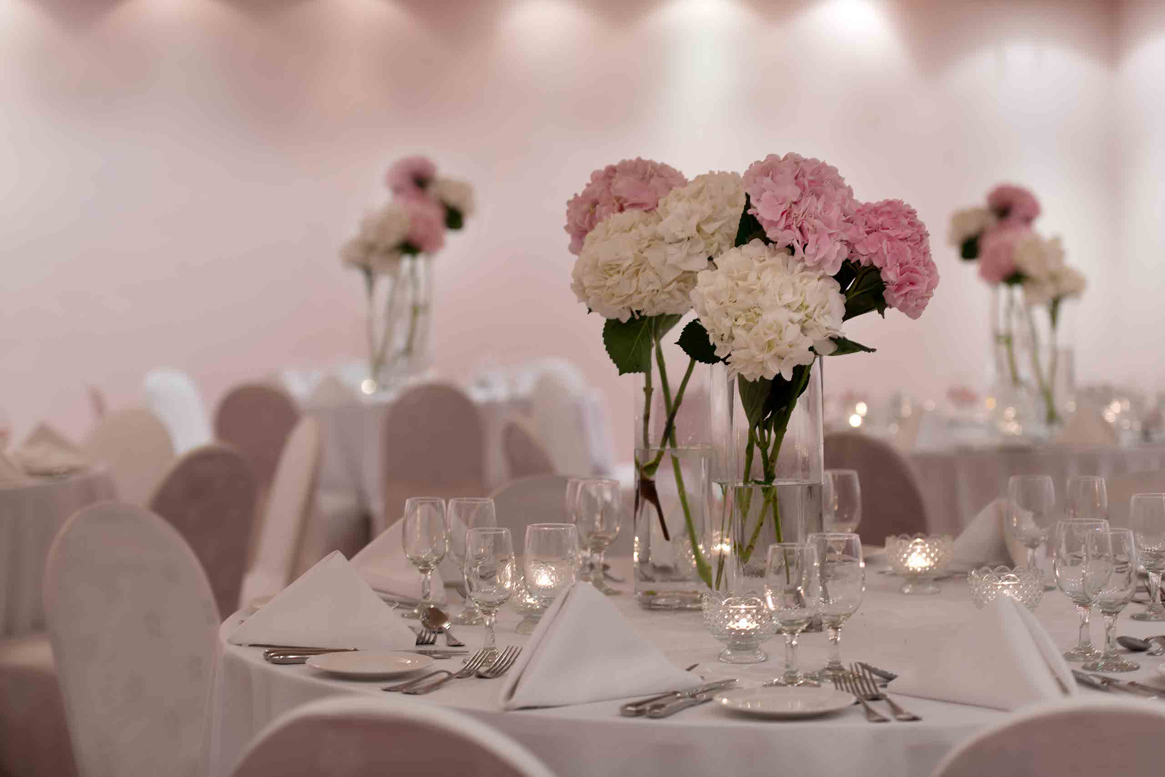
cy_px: 388
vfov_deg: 17.5
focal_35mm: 78
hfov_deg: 26.0
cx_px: 582
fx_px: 2524
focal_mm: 78
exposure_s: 1/2
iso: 64
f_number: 3.2
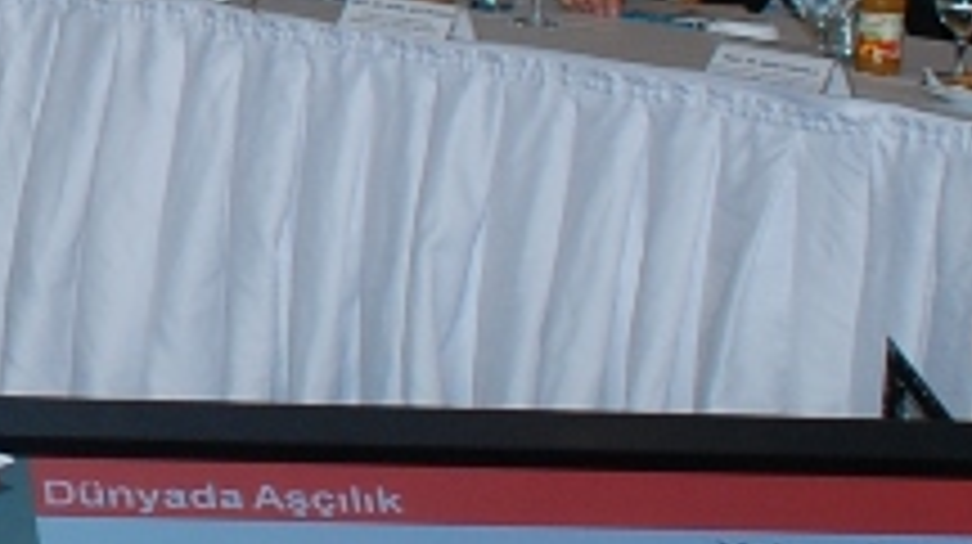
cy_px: -207
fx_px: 5227
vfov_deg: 5.9
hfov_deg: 10.0
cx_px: -806
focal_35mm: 203
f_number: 4
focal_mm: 24
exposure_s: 1/60
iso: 200
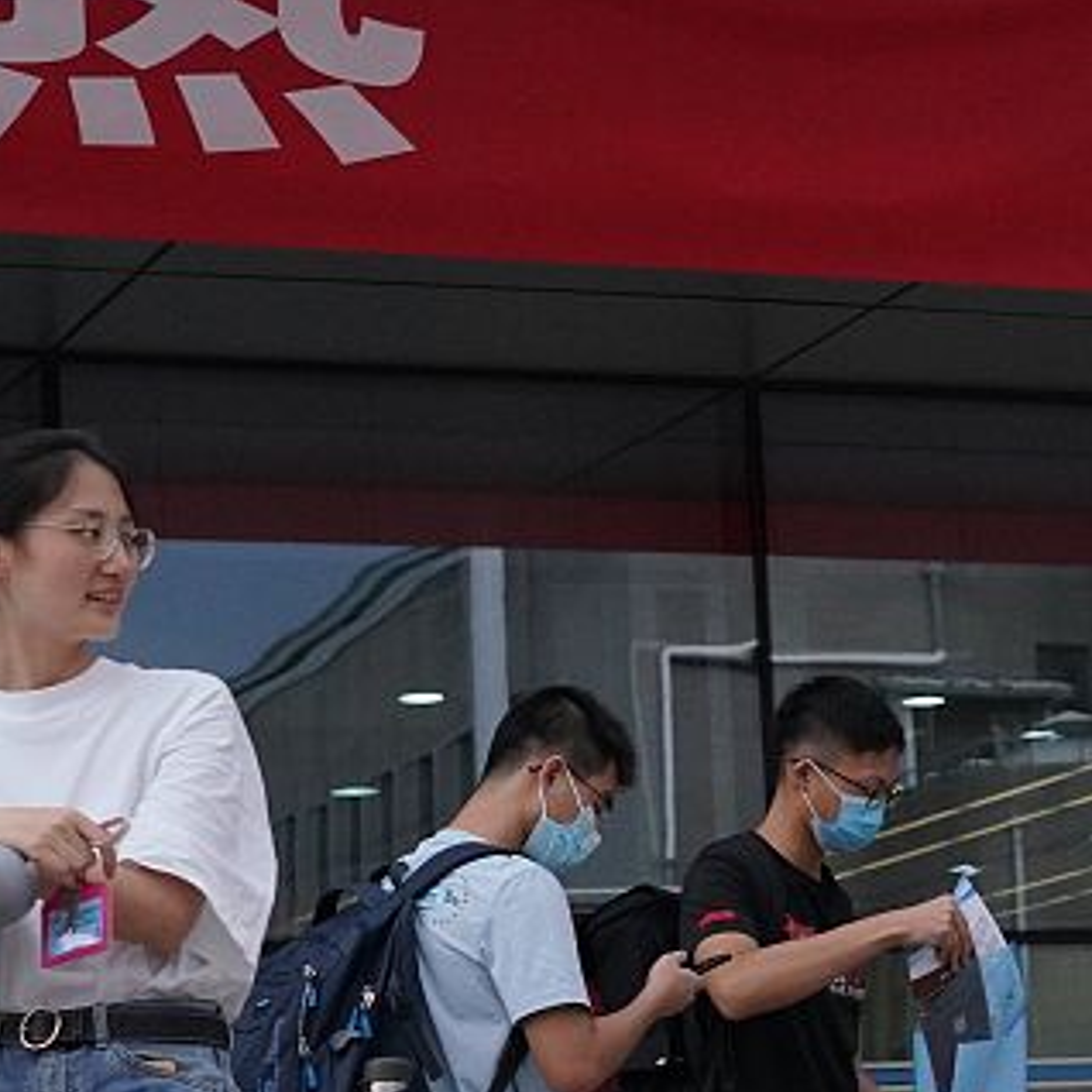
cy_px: 668
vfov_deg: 13.9
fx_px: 4461
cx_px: 1068
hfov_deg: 13.8
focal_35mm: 125
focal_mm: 39
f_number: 5
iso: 4000
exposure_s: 1/3200
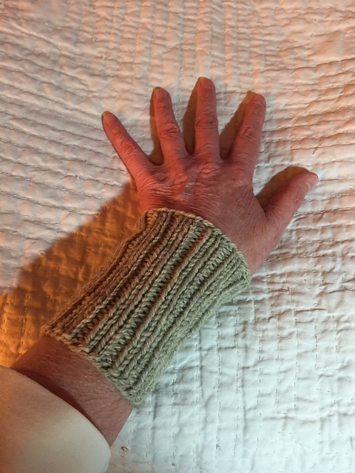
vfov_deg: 61.7
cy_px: 236
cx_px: 178
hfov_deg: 48.2
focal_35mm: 29
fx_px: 397
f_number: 2.2
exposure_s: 1/15
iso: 100
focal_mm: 4.15
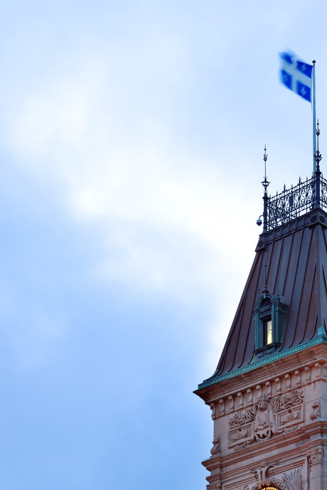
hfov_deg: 11.2
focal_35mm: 121
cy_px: 566
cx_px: 338
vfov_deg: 16.3
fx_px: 1649
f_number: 8
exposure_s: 1/2
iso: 200
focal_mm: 48
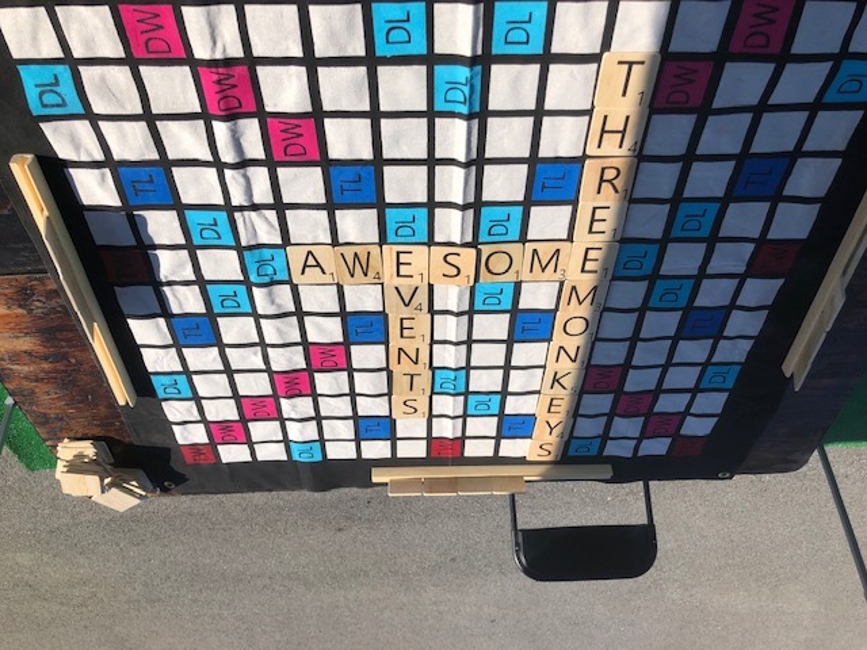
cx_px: 434
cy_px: 325
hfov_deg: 63.4
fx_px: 701
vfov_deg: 49.7
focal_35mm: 28
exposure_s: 1/2558
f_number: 1.8
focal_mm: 3.99
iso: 20
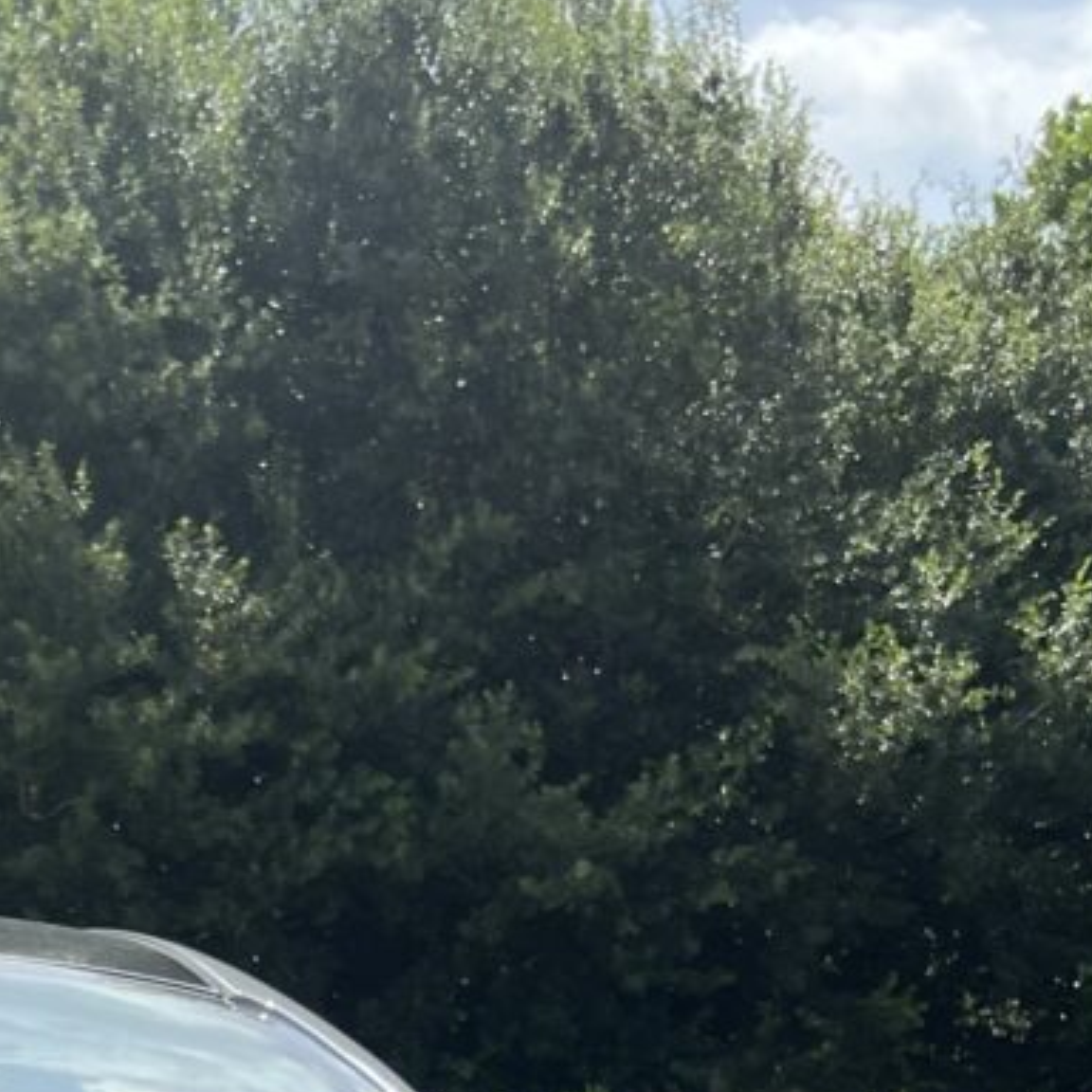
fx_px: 3284
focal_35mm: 92
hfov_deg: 17.3
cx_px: -464
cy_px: 1863
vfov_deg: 16.4
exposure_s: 1/2457
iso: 50
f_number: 1.5
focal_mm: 5.7
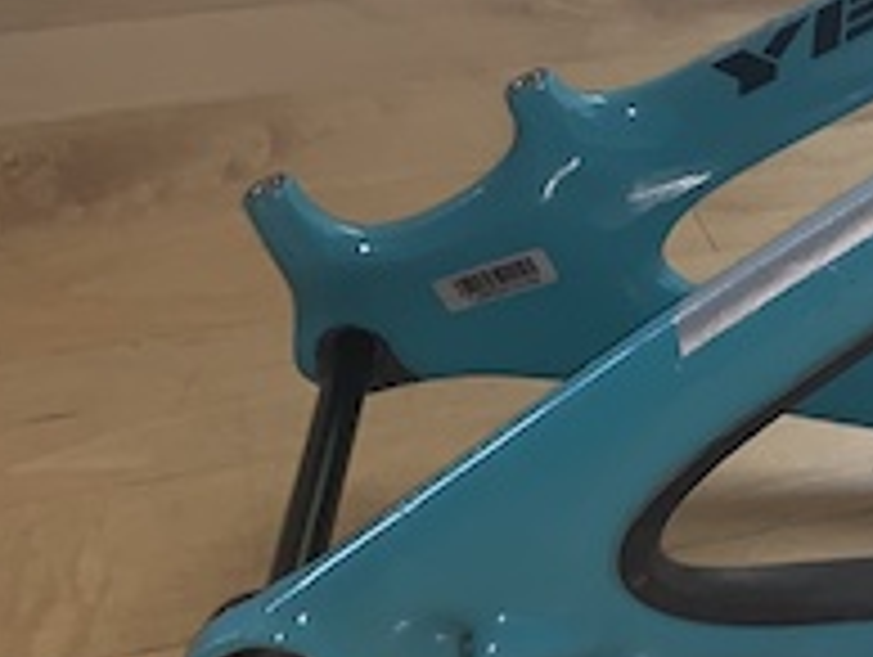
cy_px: 338
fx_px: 2702
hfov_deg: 16.8
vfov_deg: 13.9
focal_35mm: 107
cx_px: 1264
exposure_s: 1/24
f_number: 1.8
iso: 25
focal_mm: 4.25
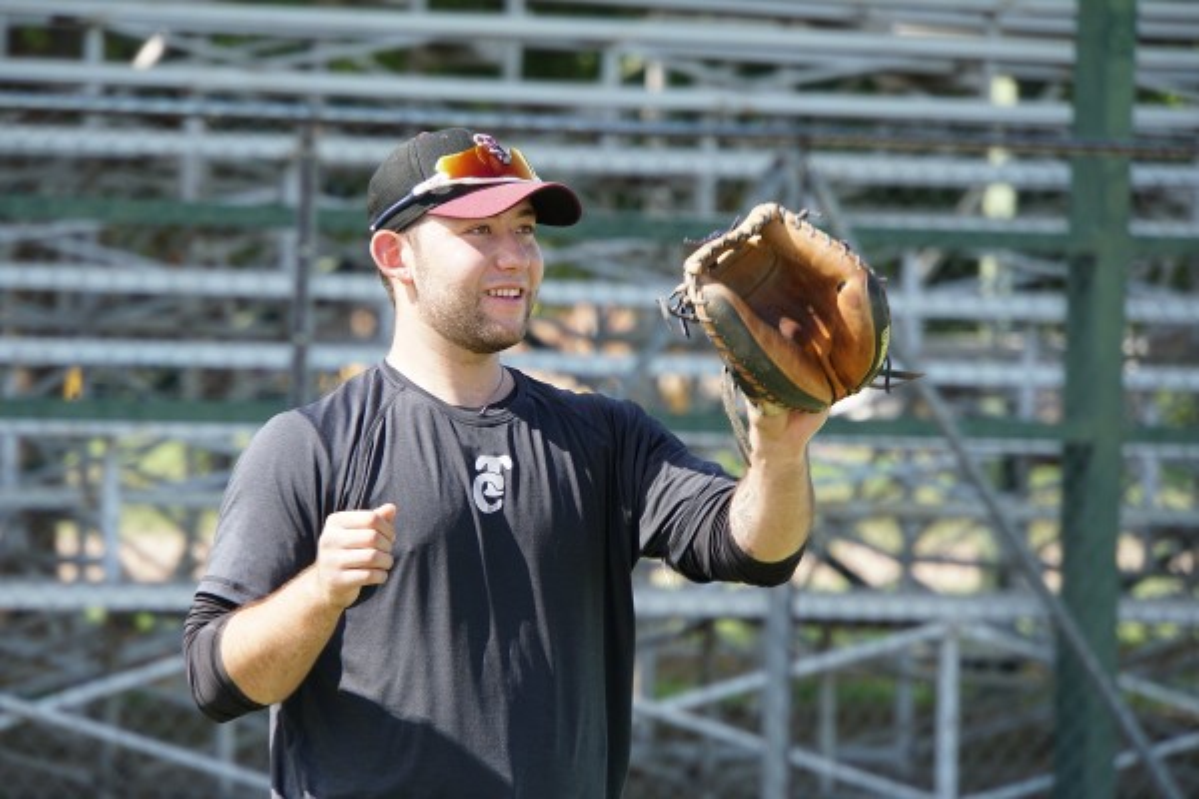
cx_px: 600
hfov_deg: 6.9
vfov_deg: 4.6
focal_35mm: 300
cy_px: 400
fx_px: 9991
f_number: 6.3
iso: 250
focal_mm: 200
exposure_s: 1/320
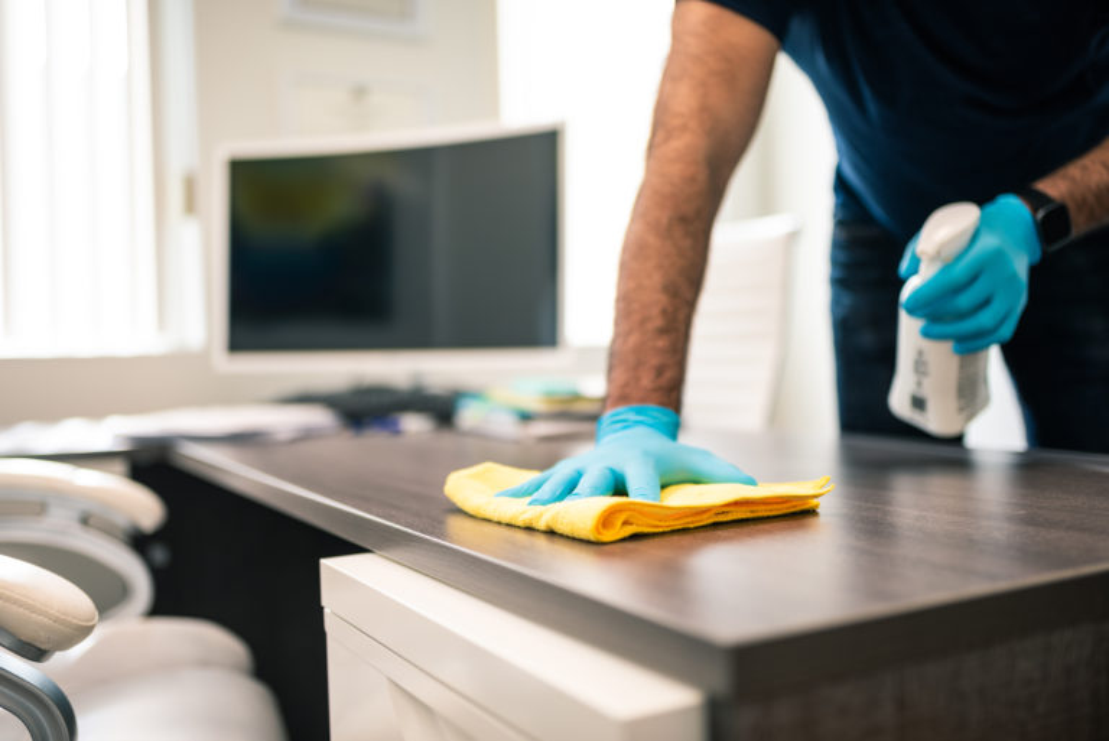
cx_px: 554
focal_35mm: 35
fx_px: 1079
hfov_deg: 54.4
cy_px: 370
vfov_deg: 37.9
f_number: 1.4
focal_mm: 35
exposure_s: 1/100
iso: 100
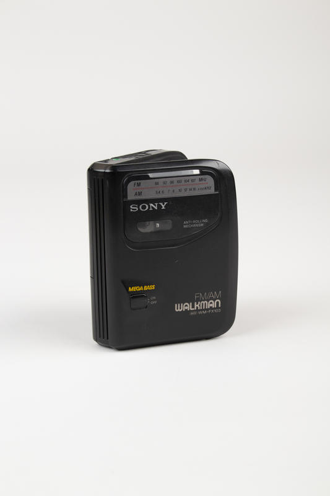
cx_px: 165
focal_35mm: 84
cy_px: 248
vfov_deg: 24.2
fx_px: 1155
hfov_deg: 16.3
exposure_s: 1/125
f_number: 10
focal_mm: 56
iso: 400
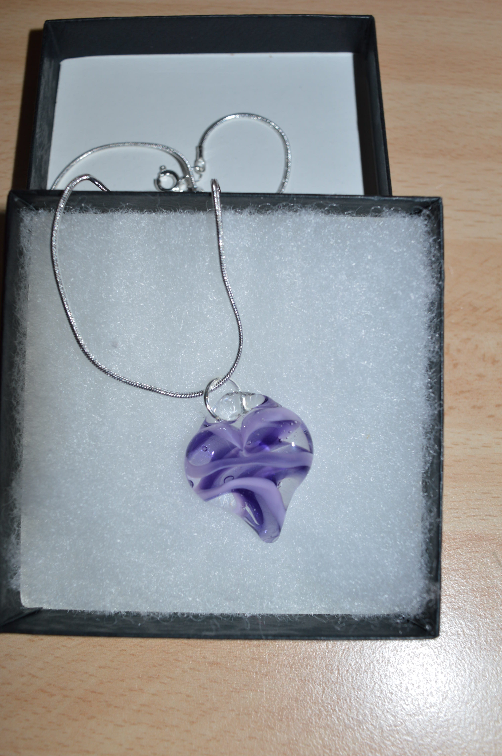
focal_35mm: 36
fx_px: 754
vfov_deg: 53.2
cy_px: 378
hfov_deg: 36.8
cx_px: 251
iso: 100
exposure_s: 1/60
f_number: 8
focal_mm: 24
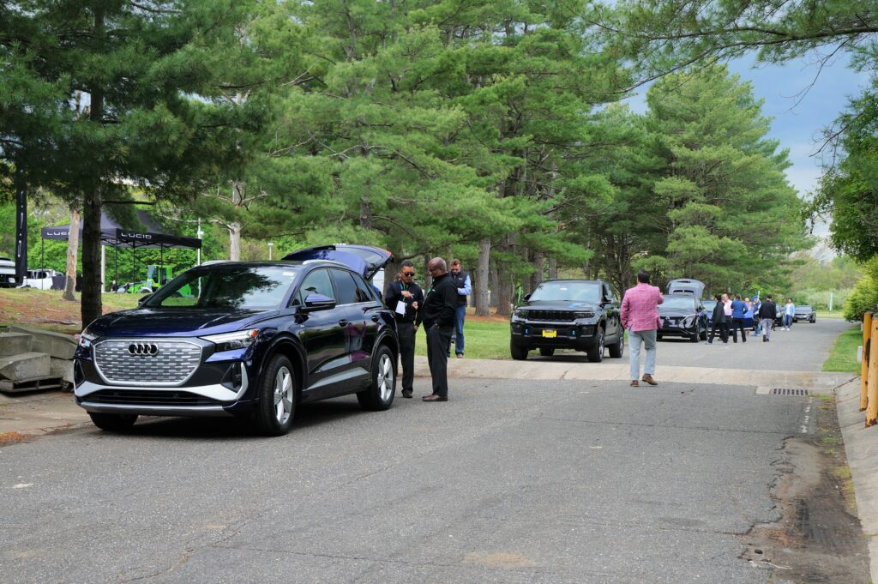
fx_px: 877
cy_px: 292
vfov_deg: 36.8
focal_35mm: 36
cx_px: 439
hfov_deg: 53.2
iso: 100
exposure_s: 1/80
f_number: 6.3
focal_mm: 24
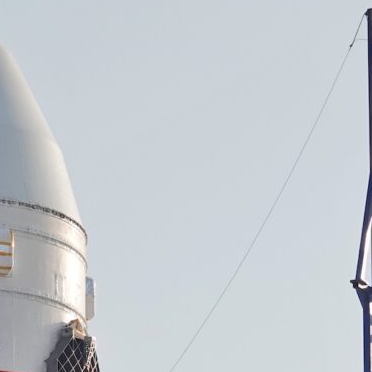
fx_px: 5398
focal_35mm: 444
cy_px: 471
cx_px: 163
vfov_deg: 3.9
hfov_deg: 3.9
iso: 100
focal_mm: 49.51
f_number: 4.5
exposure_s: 1/1000
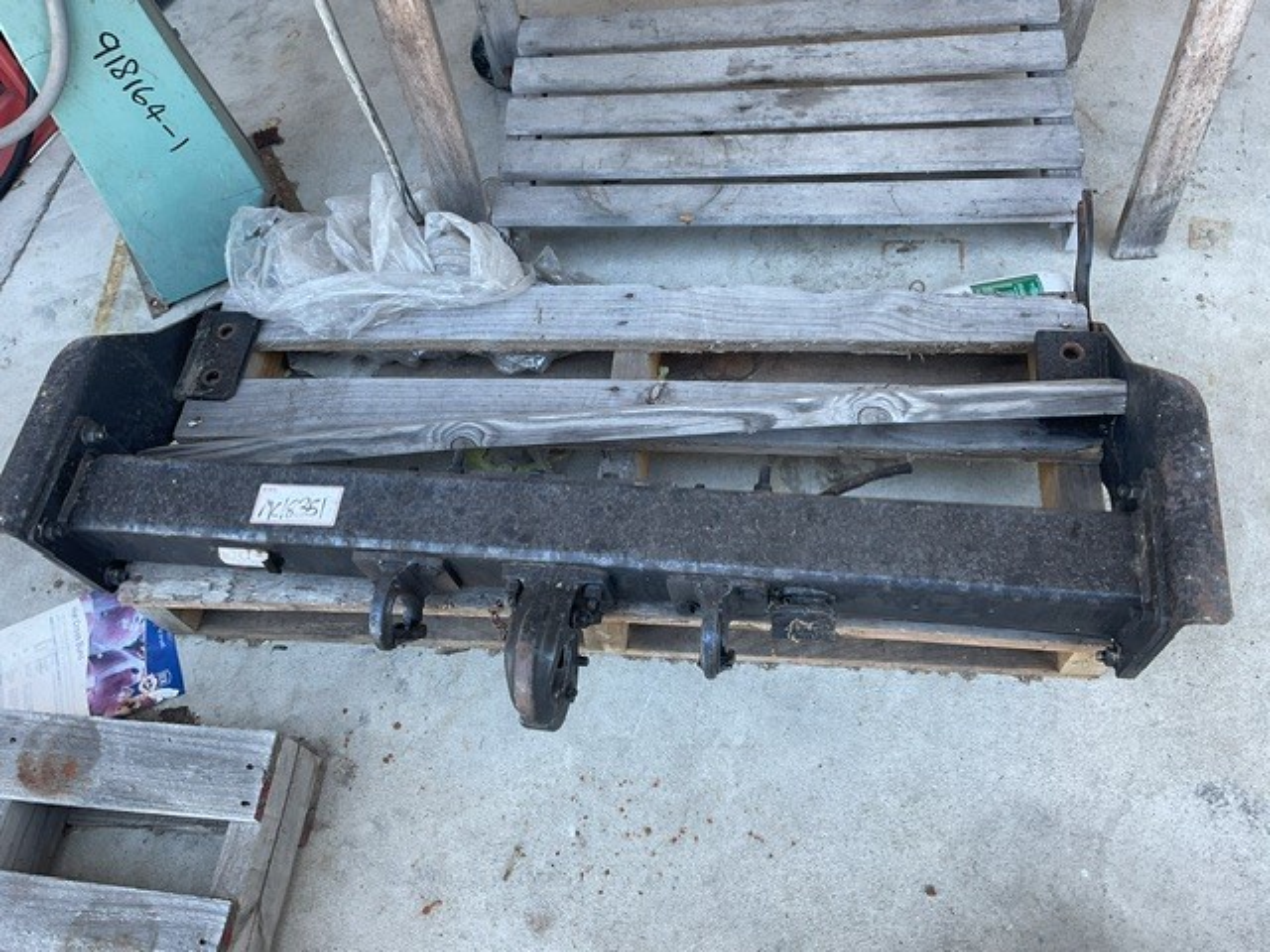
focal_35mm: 29
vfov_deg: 48.2
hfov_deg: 61.7
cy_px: 476
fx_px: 1064
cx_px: 635
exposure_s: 1/120
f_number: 1.8
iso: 40
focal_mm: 3
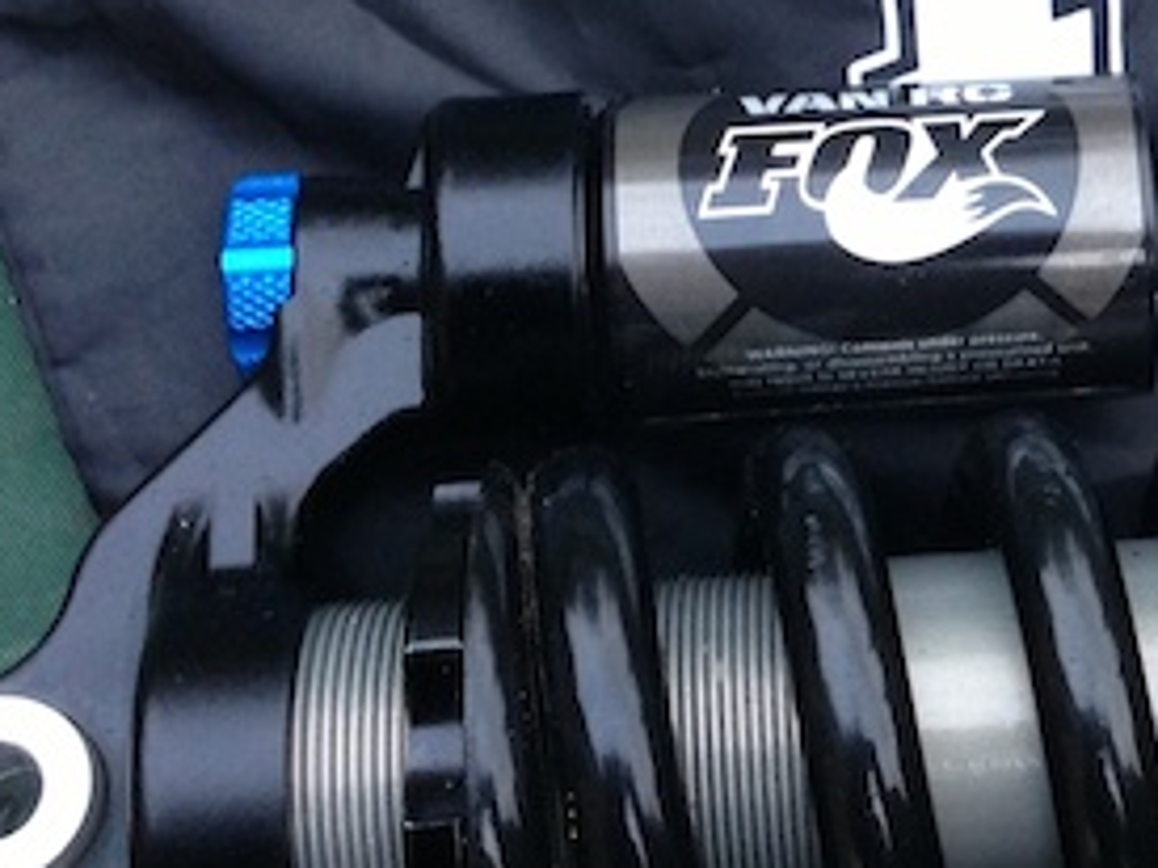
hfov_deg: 19.4
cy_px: 164
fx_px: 3210
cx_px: 1352
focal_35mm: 96
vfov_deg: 15.3
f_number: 2.4
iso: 100
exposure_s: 1/20
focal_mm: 4.13
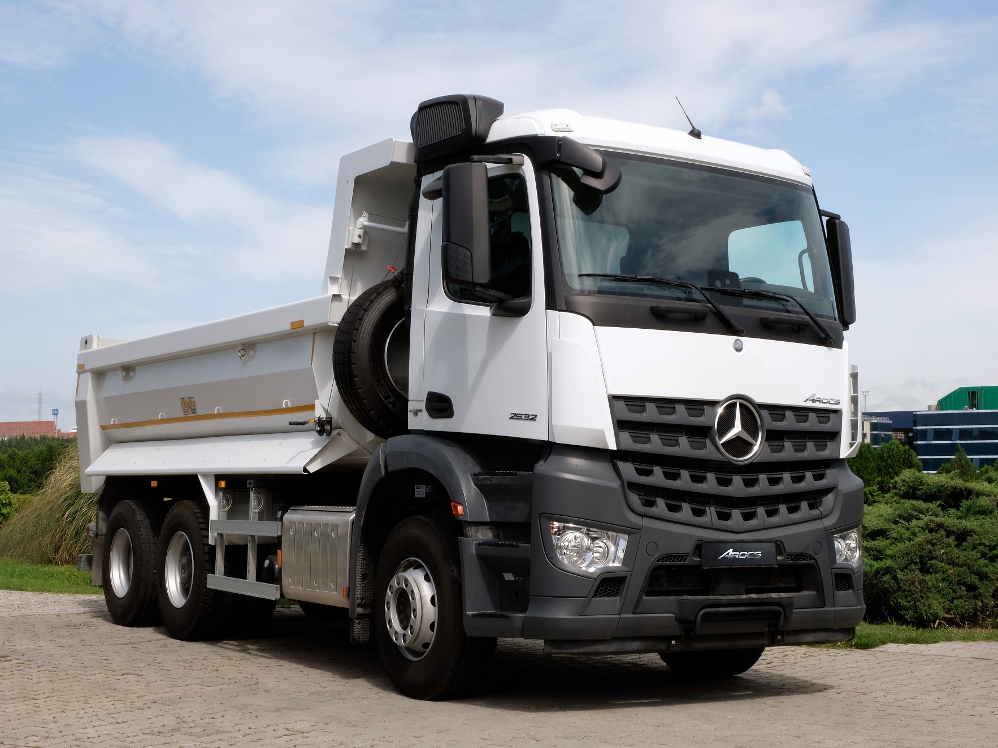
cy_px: 375
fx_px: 1413
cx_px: 533
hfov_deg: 38.9
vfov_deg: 29.7
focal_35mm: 49
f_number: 22
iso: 400
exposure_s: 1/70
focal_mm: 30.2
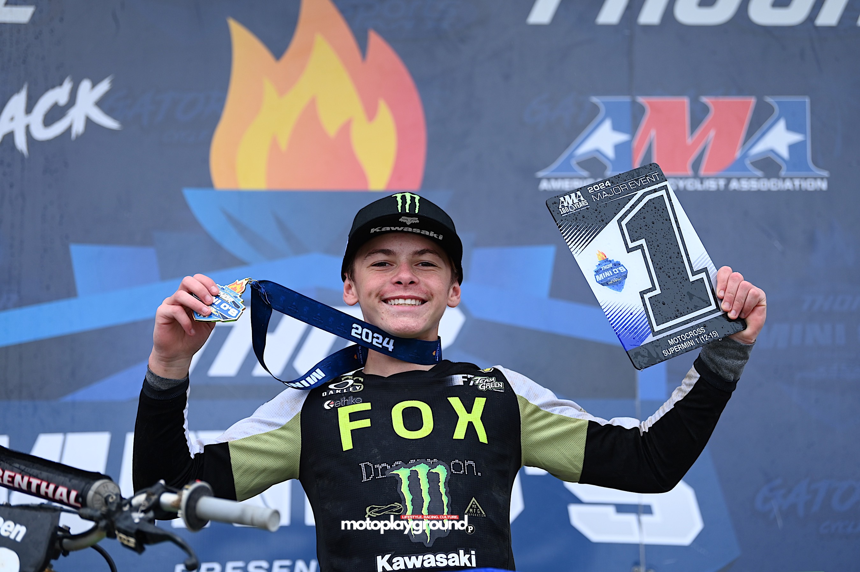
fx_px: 3103
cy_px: 286
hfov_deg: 15.8
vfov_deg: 10.5
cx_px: 430
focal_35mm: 130
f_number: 2.8
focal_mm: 130
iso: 400
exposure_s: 1/800
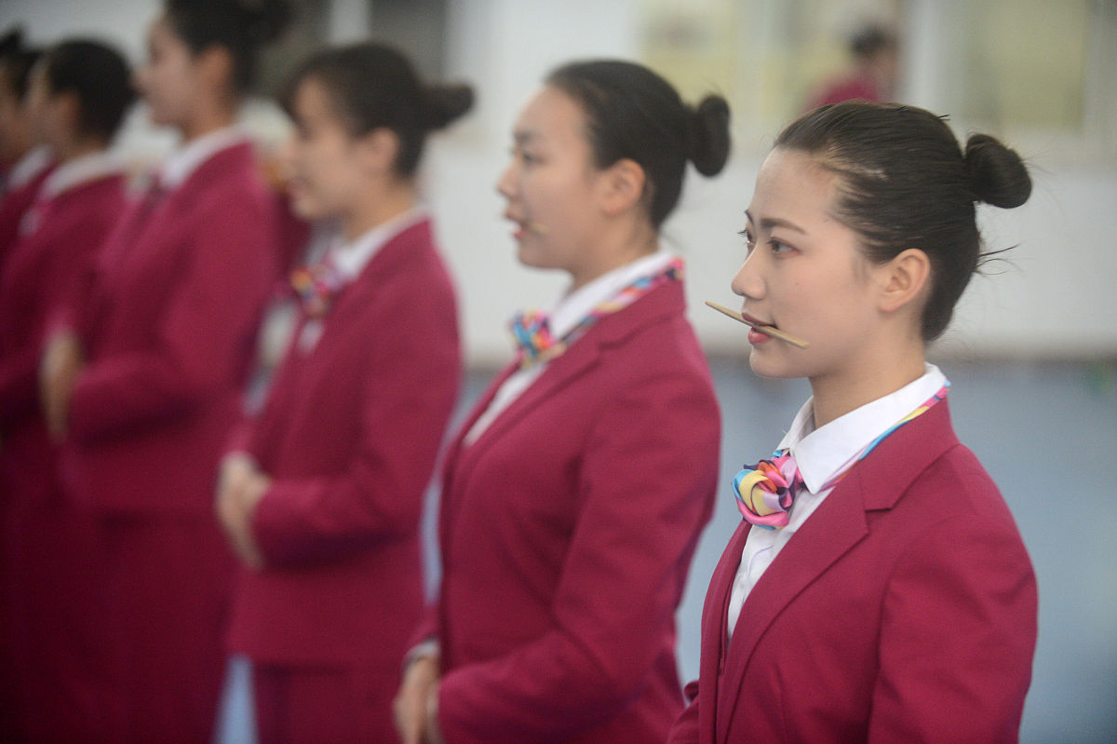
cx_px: 558
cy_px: 372
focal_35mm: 105
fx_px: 3256
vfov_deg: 13.0
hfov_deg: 19.5
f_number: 2.8
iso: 2000
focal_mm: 105
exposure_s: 1/200
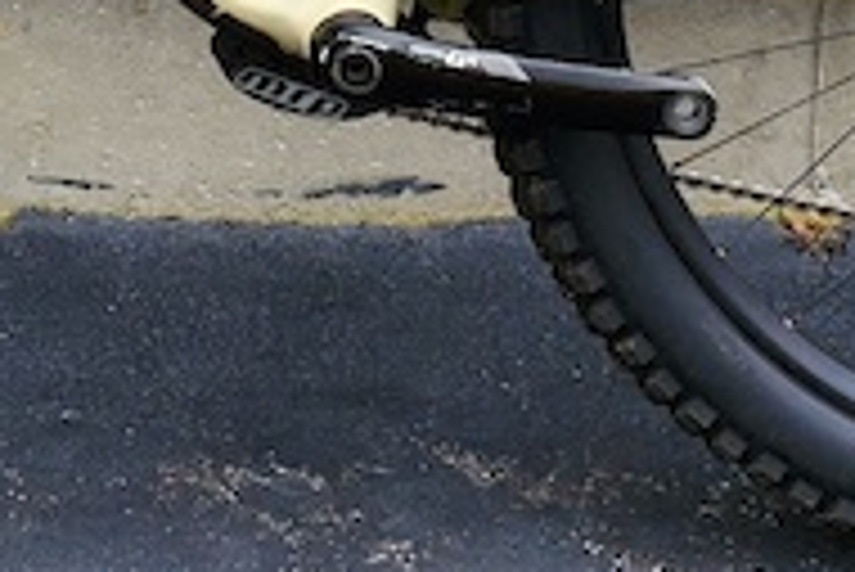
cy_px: -558
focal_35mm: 114
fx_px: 2709
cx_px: 54
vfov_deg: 11.0
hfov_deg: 17.6
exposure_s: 1/120
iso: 125
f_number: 2.4
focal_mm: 4.3
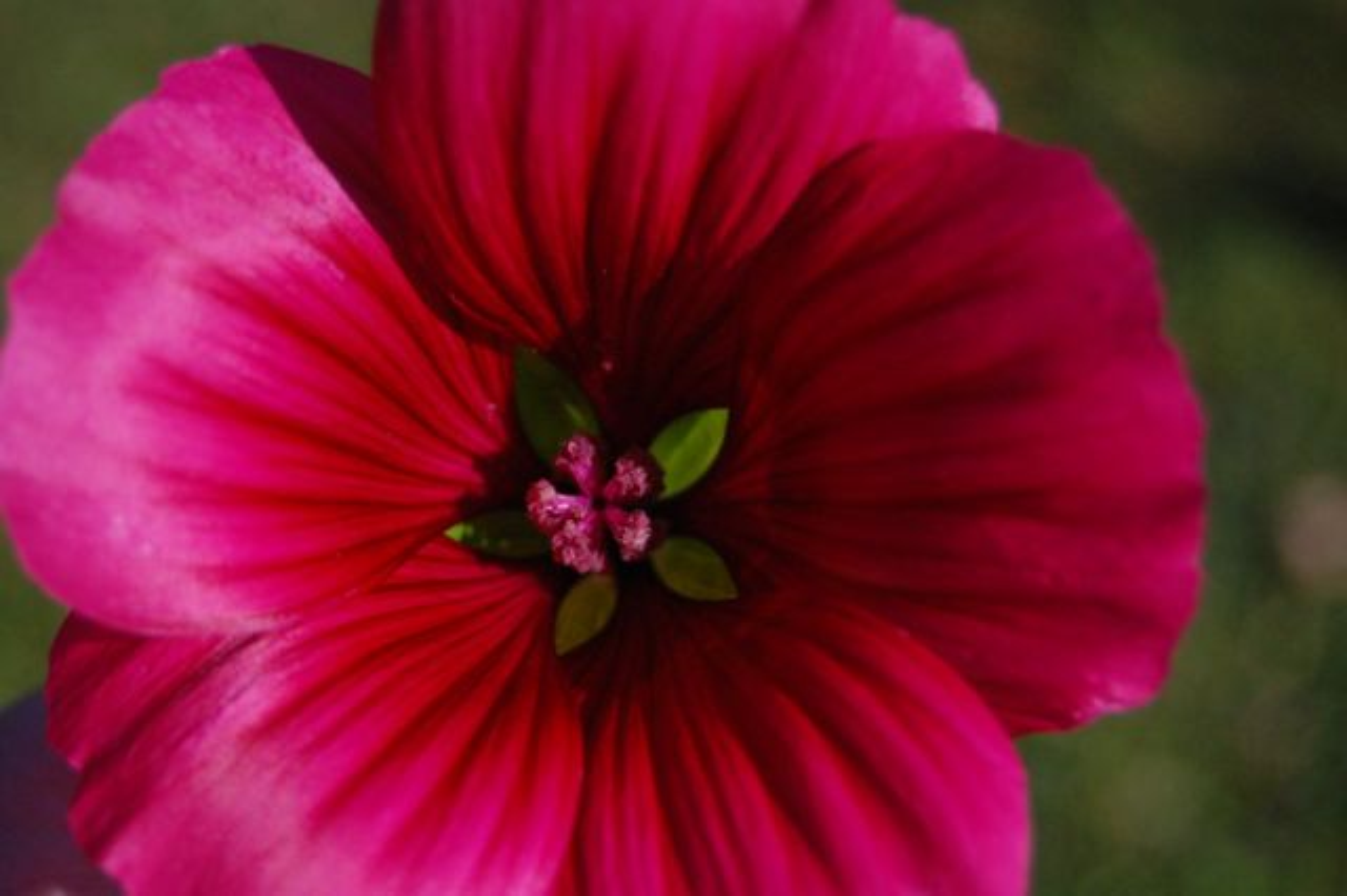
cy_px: 448
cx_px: 674
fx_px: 3085
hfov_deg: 24.6
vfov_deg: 16.5
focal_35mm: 82
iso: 800
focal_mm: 55
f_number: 5.6
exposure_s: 1/4000
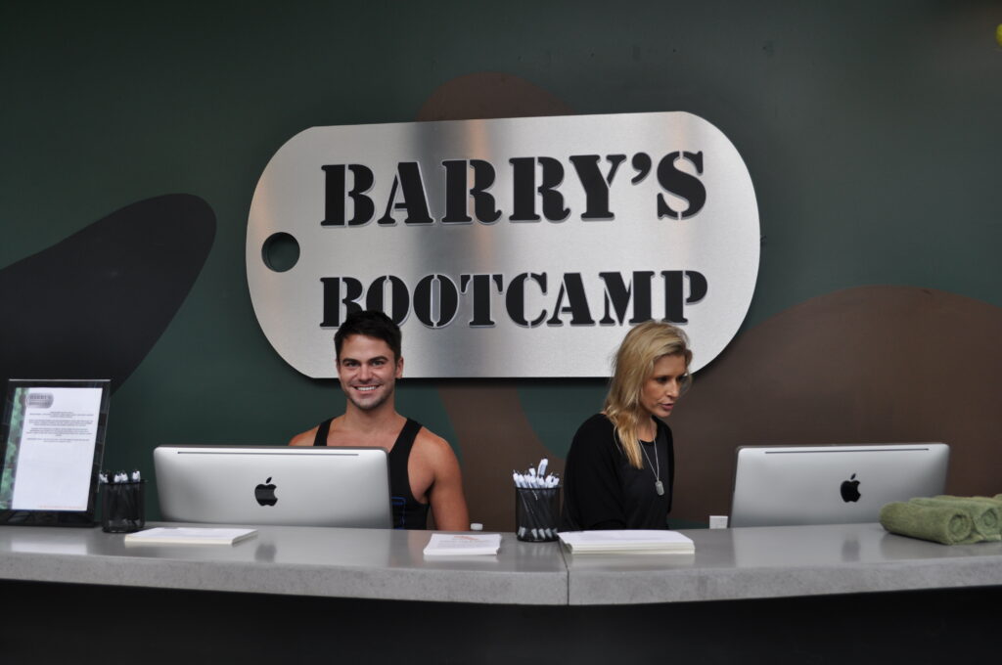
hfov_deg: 53.2
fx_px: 1001
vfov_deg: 36.8
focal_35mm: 36
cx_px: 501
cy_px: 332
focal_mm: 24
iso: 200
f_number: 5.6
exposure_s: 1/125
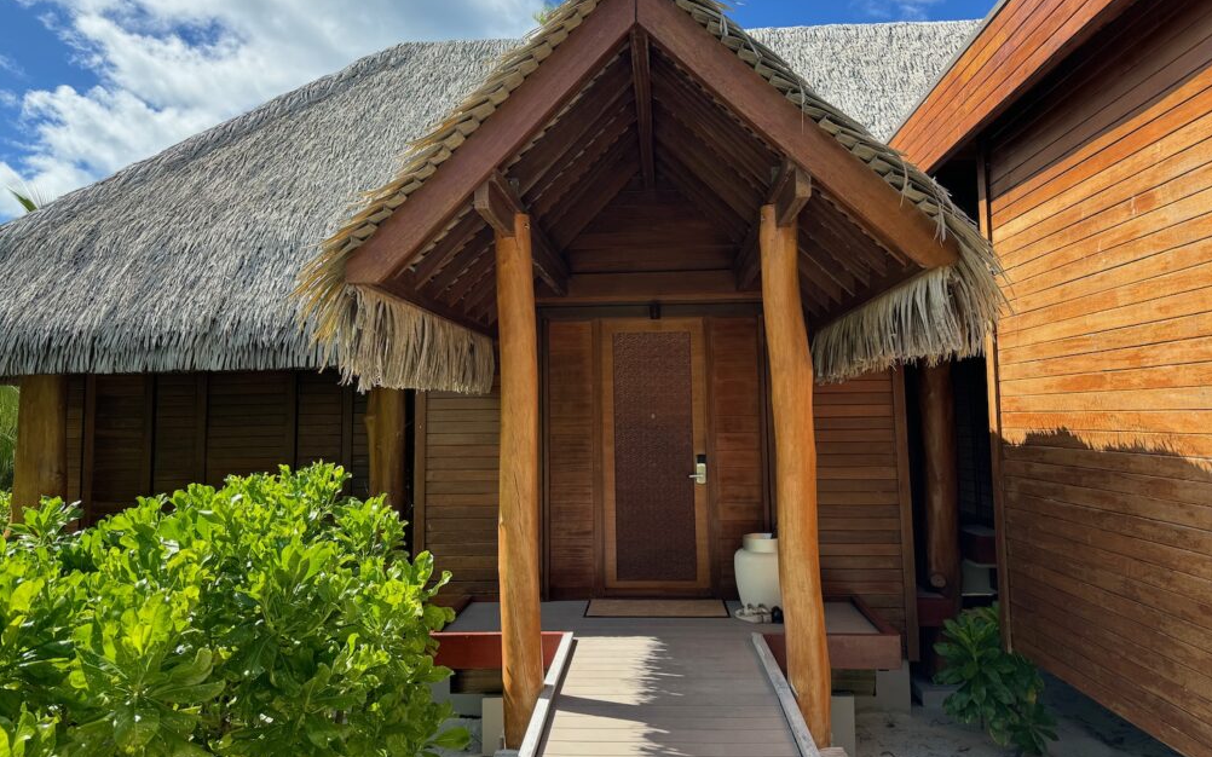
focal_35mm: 26
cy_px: 336
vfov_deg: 47.5
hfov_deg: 70.4
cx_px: 599
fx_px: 859
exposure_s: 1/1869
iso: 80
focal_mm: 6.86
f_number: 1.78
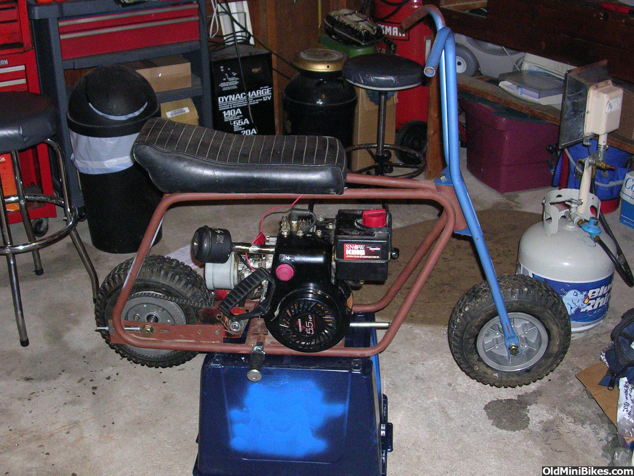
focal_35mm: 46
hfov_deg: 41.2
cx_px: 317
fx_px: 843
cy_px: 238
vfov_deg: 31.5
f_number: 3
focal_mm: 7.1
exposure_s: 1/60.1
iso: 200
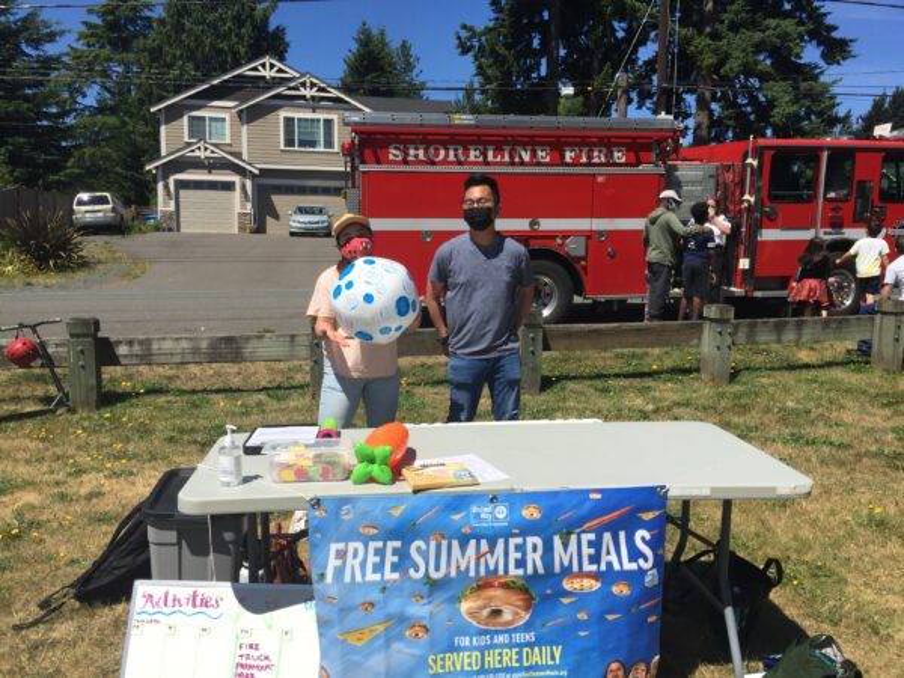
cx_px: 452
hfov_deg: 61.7
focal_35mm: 29
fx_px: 757
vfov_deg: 48.2
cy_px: 339
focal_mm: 4.15
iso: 32
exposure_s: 1/3049
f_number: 2.2
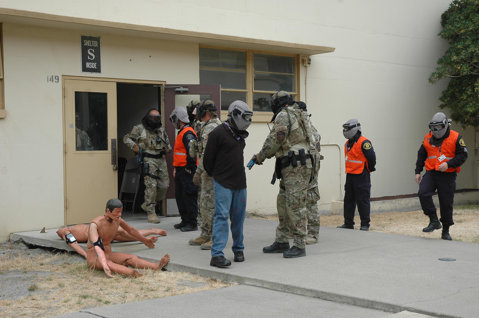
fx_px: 798
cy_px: 159
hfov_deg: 33.4
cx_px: 240
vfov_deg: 22.6
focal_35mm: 60
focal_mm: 40
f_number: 6.3
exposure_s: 1/160
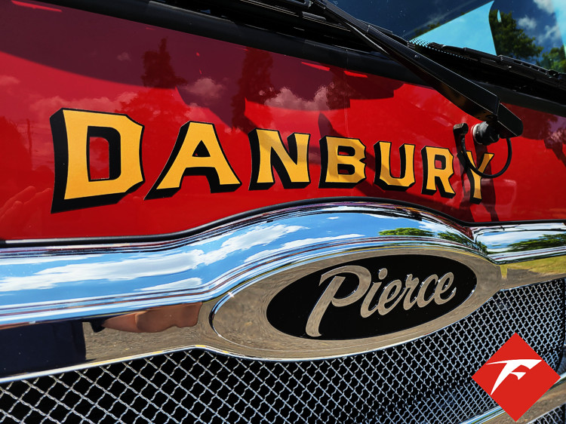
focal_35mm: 23
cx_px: 283
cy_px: 212
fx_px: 376
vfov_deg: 58.9
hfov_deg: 73.9
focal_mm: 6.4
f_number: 1.8
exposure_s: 1/574
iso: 12
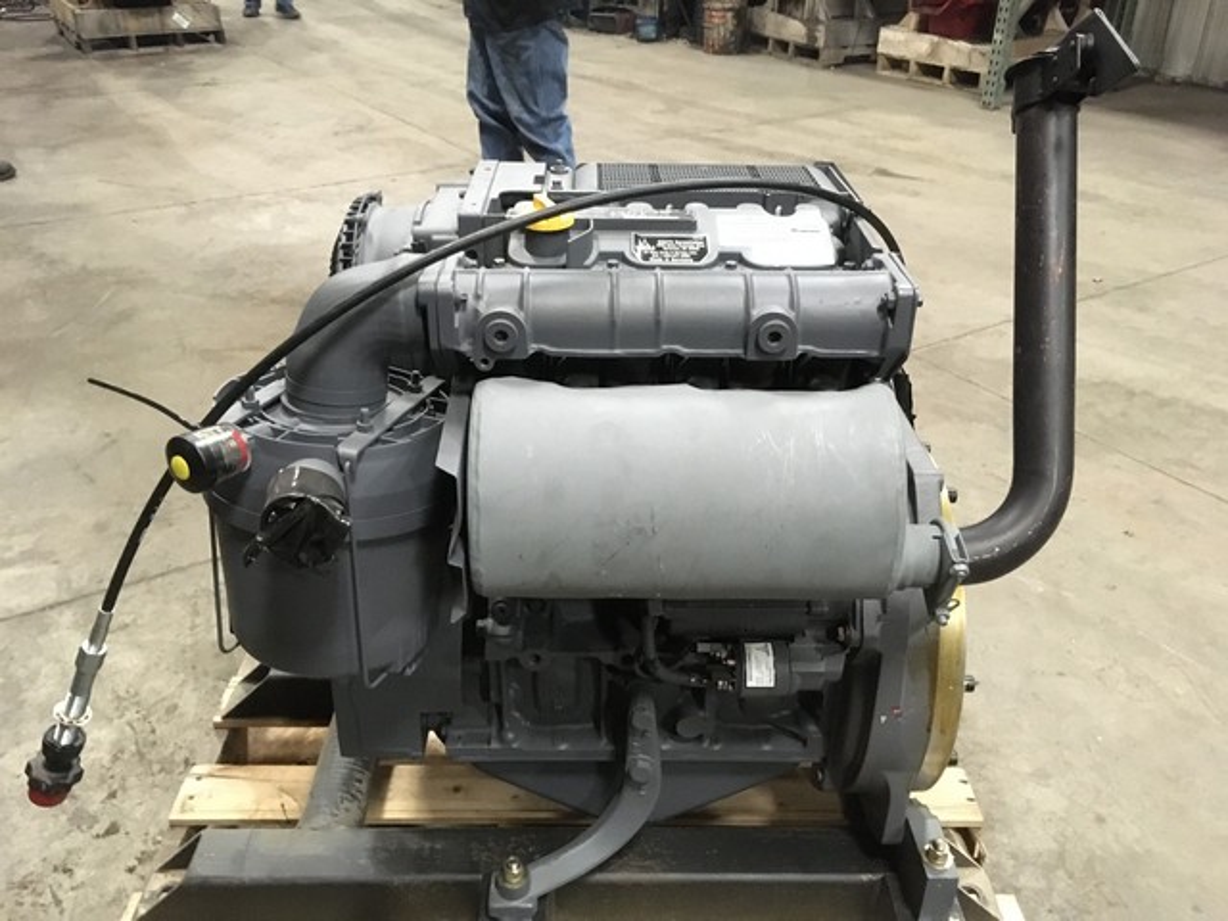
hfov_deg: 61.7
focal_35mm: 29
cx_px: 614
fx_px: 1029
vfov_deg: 48.2
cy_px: 460
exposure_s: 1/15
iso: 400
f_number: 2.2
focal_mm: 4.15
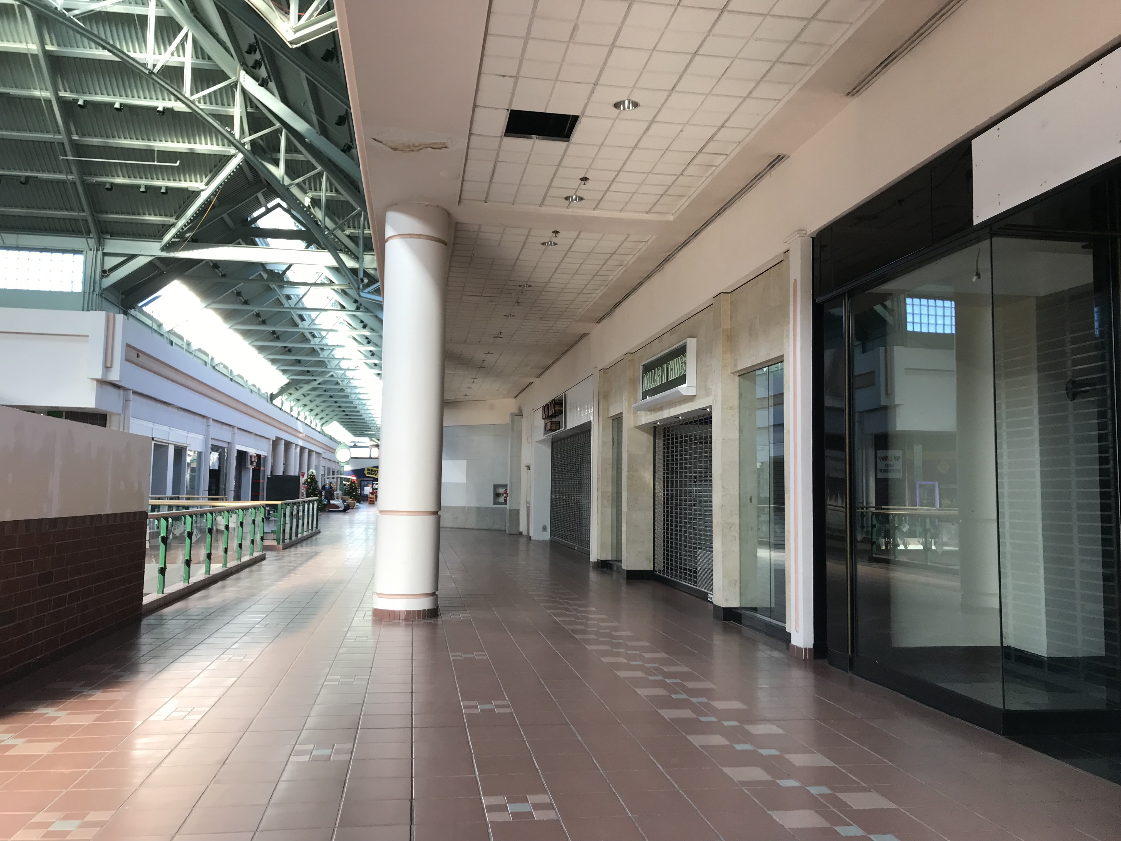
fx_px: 907
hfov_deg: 63.4
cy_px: 420
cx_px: 560
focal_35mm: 28
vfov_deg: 49.7
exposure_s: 1/120
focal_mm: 3.99
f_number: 1.8
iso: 32
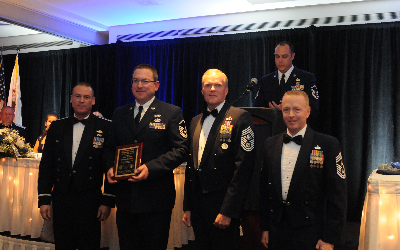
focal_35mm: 31
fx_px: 338
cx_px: 203
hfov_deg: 61.2
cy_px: 119
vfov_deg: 40.6
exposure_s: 1/30
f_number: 4
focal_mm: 20
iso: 2000
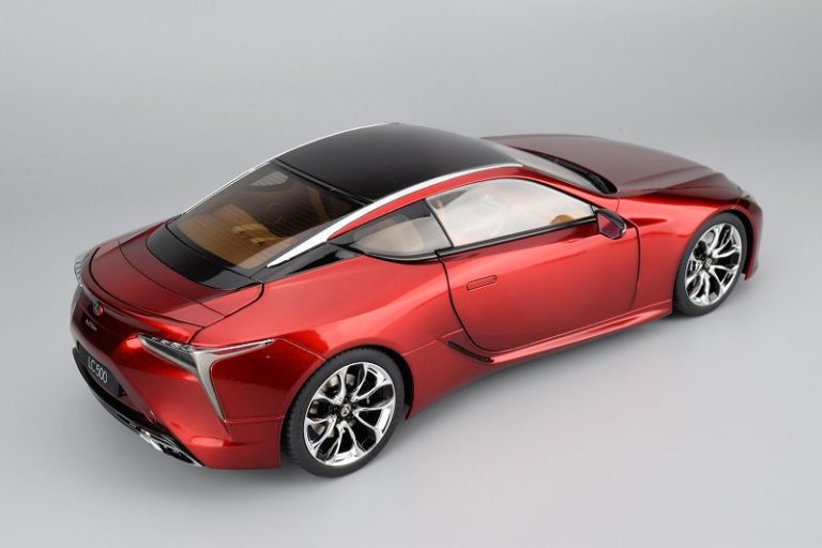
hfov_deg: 38.9
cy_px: 274
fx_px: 1164
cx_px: 411
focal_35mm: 51
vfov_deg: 26.5
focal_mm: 34
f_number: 18
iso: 100
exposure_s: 1/6
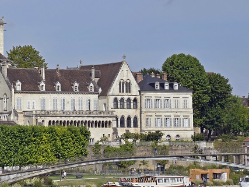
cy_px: 51
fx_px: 1490
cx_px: -40
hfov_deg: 9.4
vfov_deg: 7.2
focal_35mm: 207
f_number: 9
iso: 100
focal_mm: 92
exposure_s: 1/320
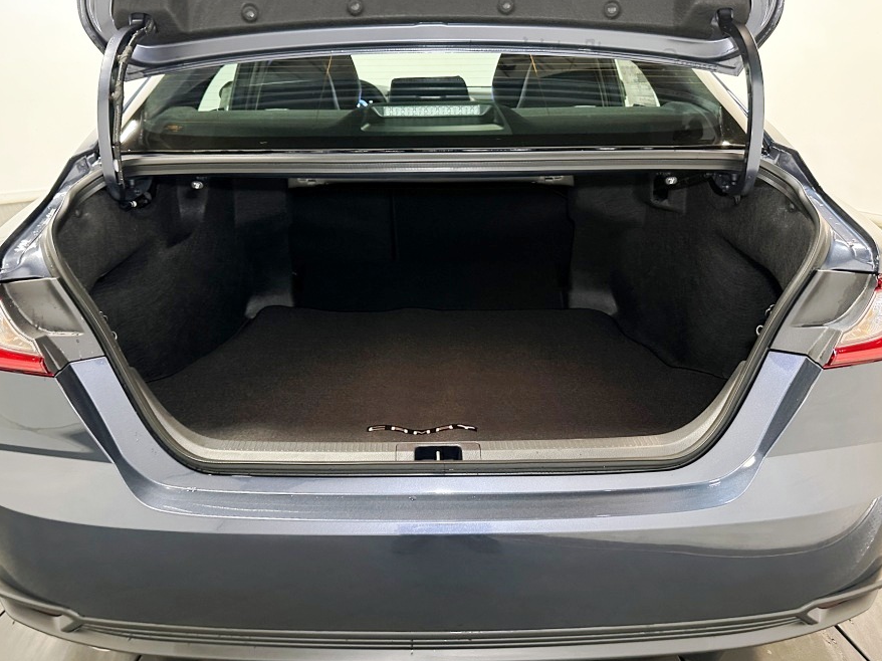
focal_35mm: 28
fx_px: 713
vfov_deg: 49.7
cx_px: 417
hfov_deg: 63.4
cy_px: 309
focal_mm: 6.86
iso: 1000
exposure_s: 1/30
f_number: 1.78
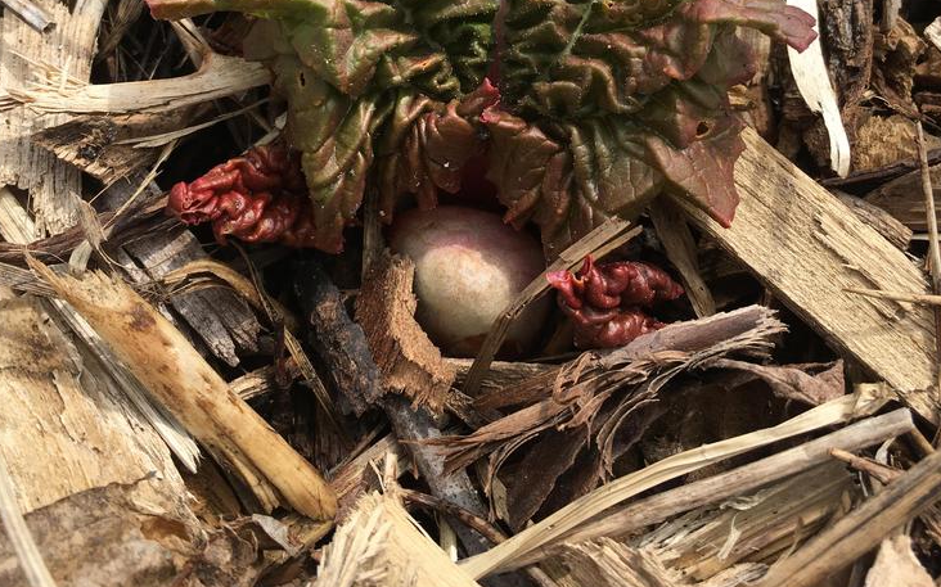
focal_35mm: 42
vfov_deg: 29.2
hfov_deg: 47.2
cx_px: 468
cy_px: 49
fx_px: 1077
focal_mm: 4.15
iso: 25
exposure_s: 1/845
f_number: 2.2
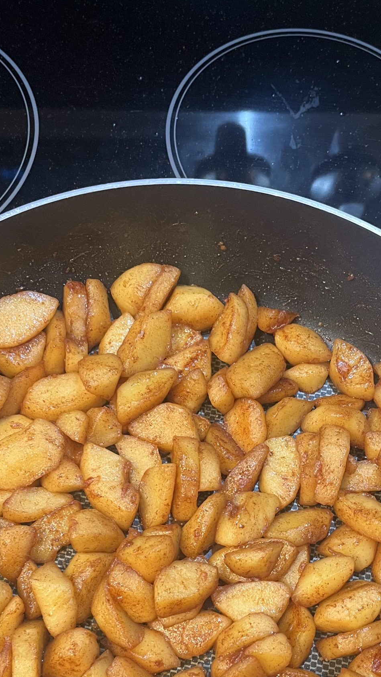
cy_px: 499
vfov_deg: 45.9
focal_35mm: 43
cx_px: 196
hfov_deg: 27.7
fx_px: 772
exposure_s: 1/60
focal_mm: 5.1
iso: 320
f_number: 1.6
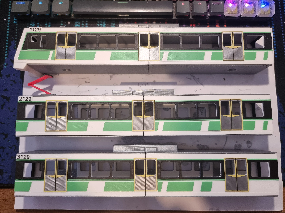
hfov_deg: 71.6
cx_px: 142
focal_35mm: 24
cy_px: 106
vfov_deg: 56.8
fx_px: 198
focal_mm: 6.7
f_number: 1.8
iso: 320
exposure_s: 1/120
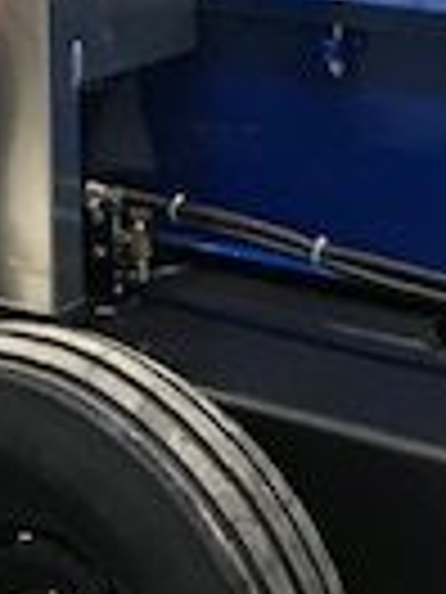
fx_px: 2336
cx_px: 45
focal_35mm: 136
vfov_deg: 14.3
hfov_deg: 10.8
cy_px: 40
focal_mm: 3.99
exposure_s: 1/15
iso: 64
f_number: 1.8
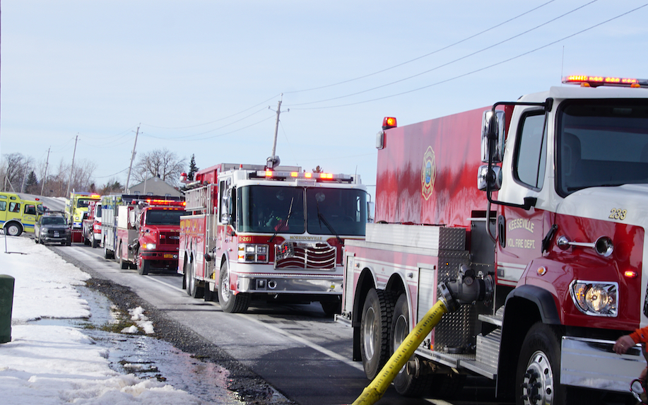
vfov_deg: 17.4
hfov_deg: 27.6
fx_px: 1319
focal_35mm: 75
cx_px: 324
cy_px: 208
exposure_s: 1/125
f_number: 10
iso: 100
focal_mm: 35
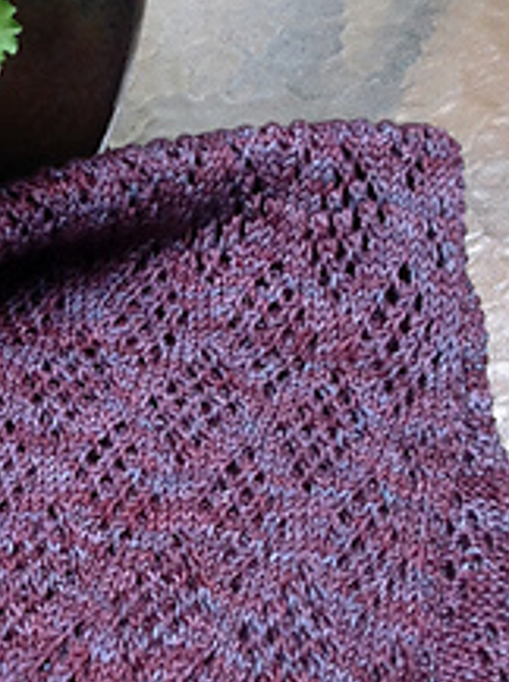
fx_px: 2025
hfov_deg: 13.9
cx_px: -82
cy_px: 475
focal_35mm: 103
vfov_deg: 19.0
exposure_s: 1/40
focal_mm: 4.28
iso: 64
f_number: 2.4
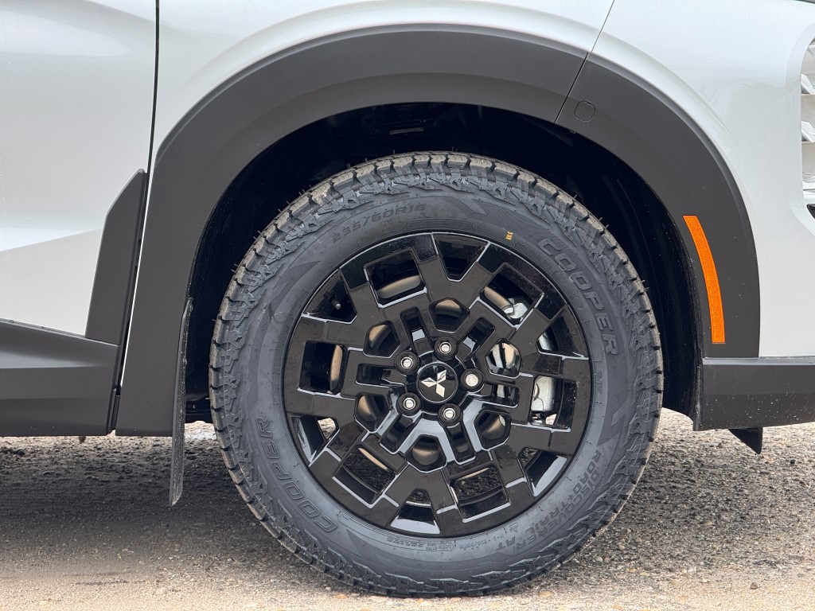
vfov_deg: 12.3
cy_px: 306
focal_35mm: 120
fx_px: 2825
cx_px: 408
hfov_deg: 16.4
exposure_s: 1/169
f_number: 2.8
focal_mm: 15.66
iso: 50
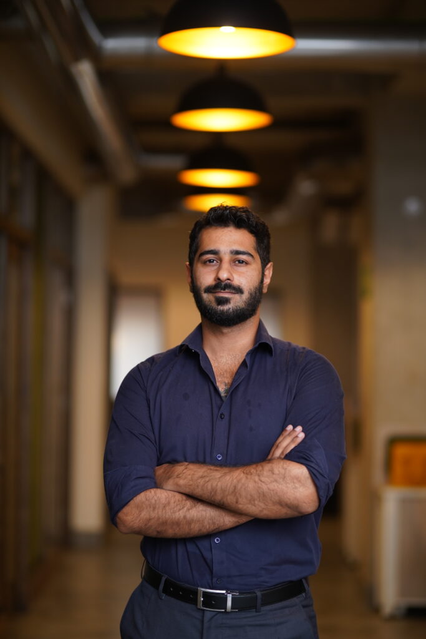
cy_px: 320
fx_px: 1508
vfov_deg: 23.9
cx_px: 213
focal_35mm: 85
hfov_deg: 16.1
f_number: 1.8
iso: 400
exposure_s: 1/200
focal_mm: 85
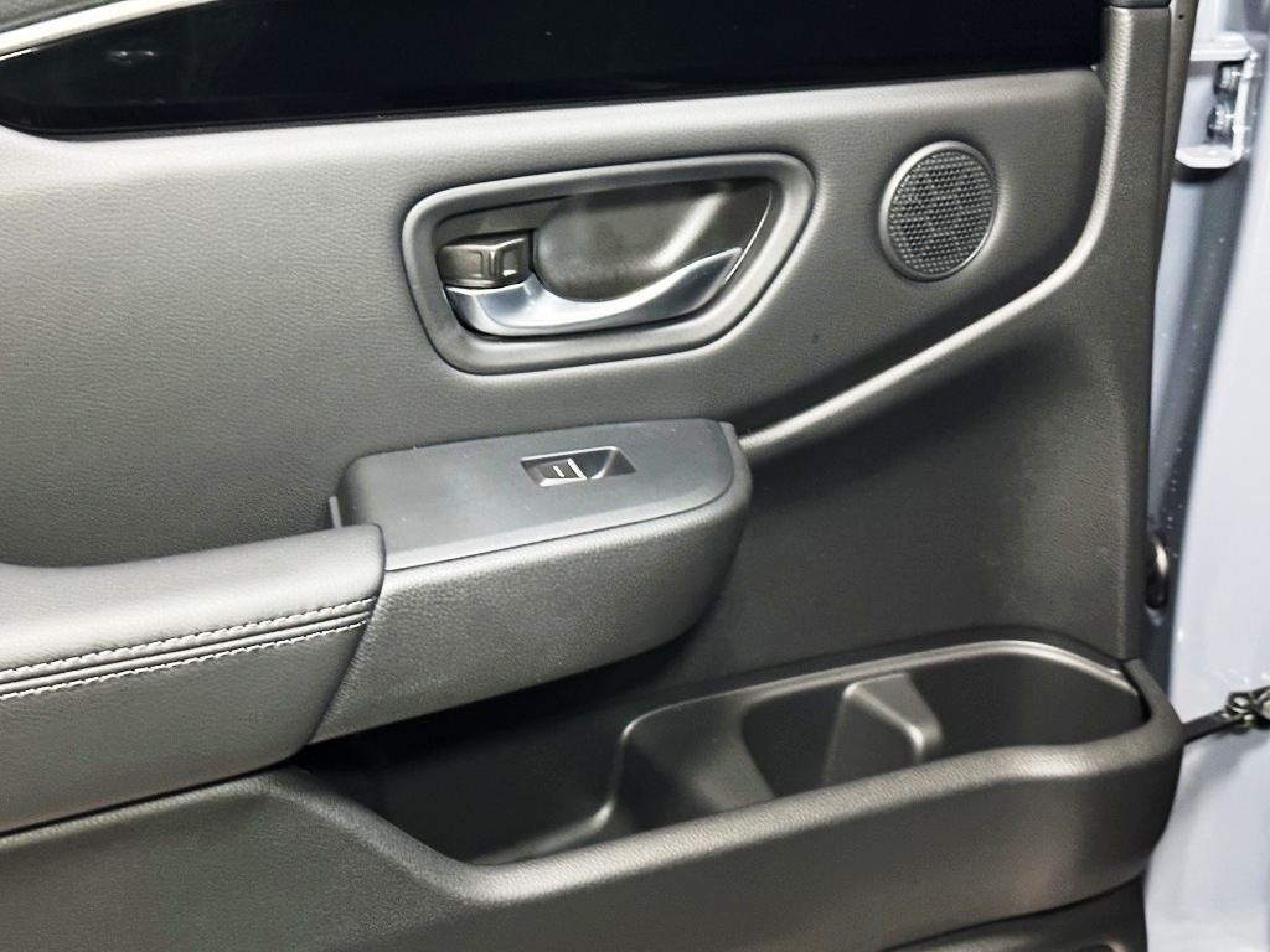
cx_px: 635
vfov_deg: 30.3
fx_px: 1761
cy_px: 476
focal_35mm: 48
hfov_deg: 39.7
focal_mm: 6.86
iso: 640
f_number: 1.78
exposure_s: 1/24
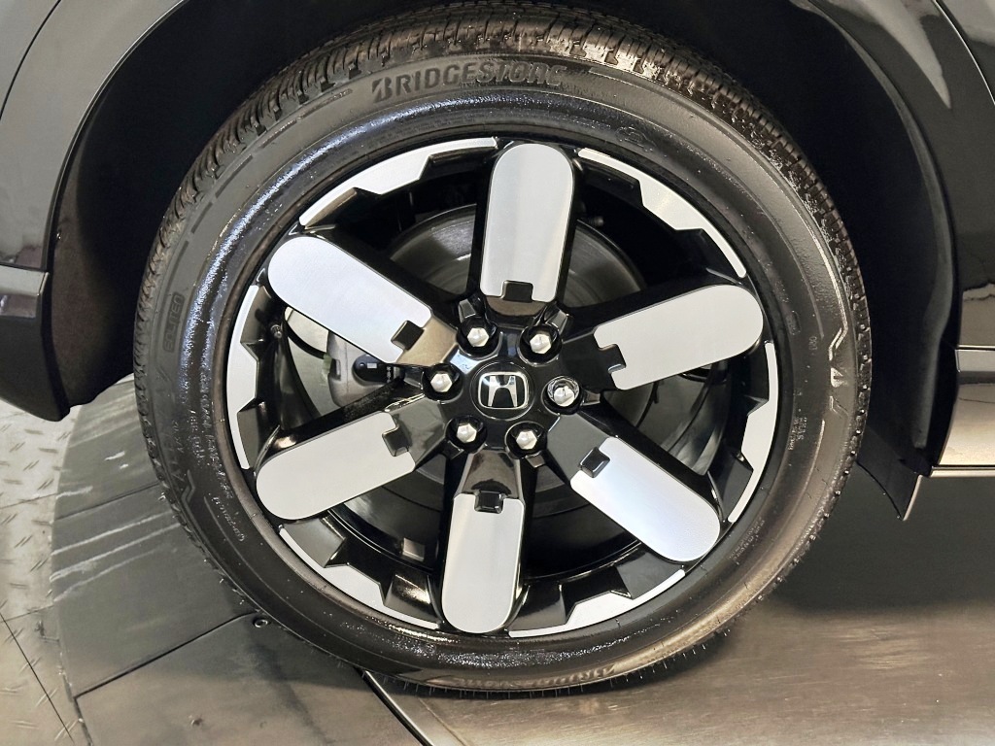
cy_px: 373
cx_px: 498
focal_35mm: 48
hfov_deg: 39.7
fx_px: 1380
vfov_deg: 30.3
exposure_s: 1/30
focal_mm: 6.86
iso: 640
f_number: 1.78
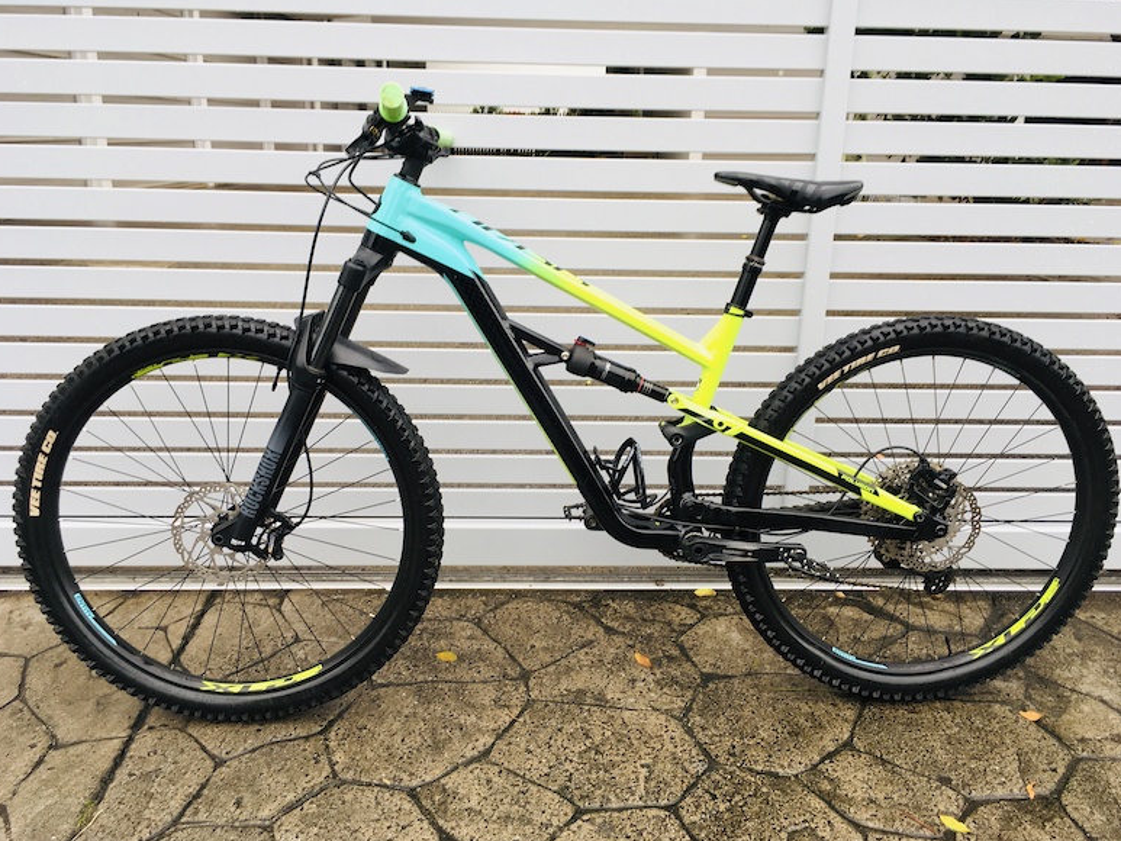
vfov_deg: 46.8
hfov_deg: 60.0
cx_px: 560
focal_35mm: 30
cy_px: 432
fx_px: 972
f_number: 2.2
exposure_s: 1/50
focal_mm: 4.15
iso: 32
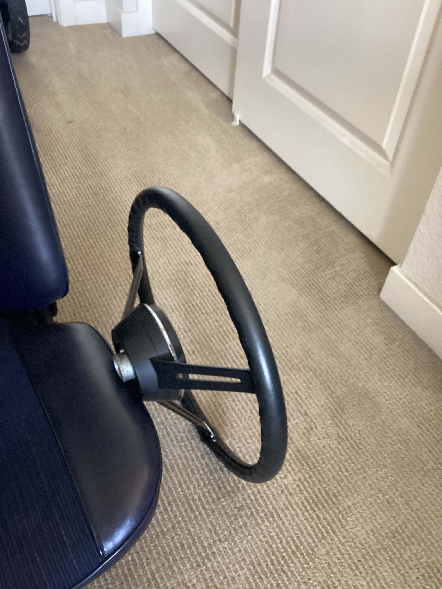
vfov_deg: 58.4
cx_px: 221
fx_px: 528
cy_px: 294
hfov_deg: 45.4
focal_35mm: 31
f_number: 2.4
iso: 400
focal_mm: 3.3
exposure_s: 1/40
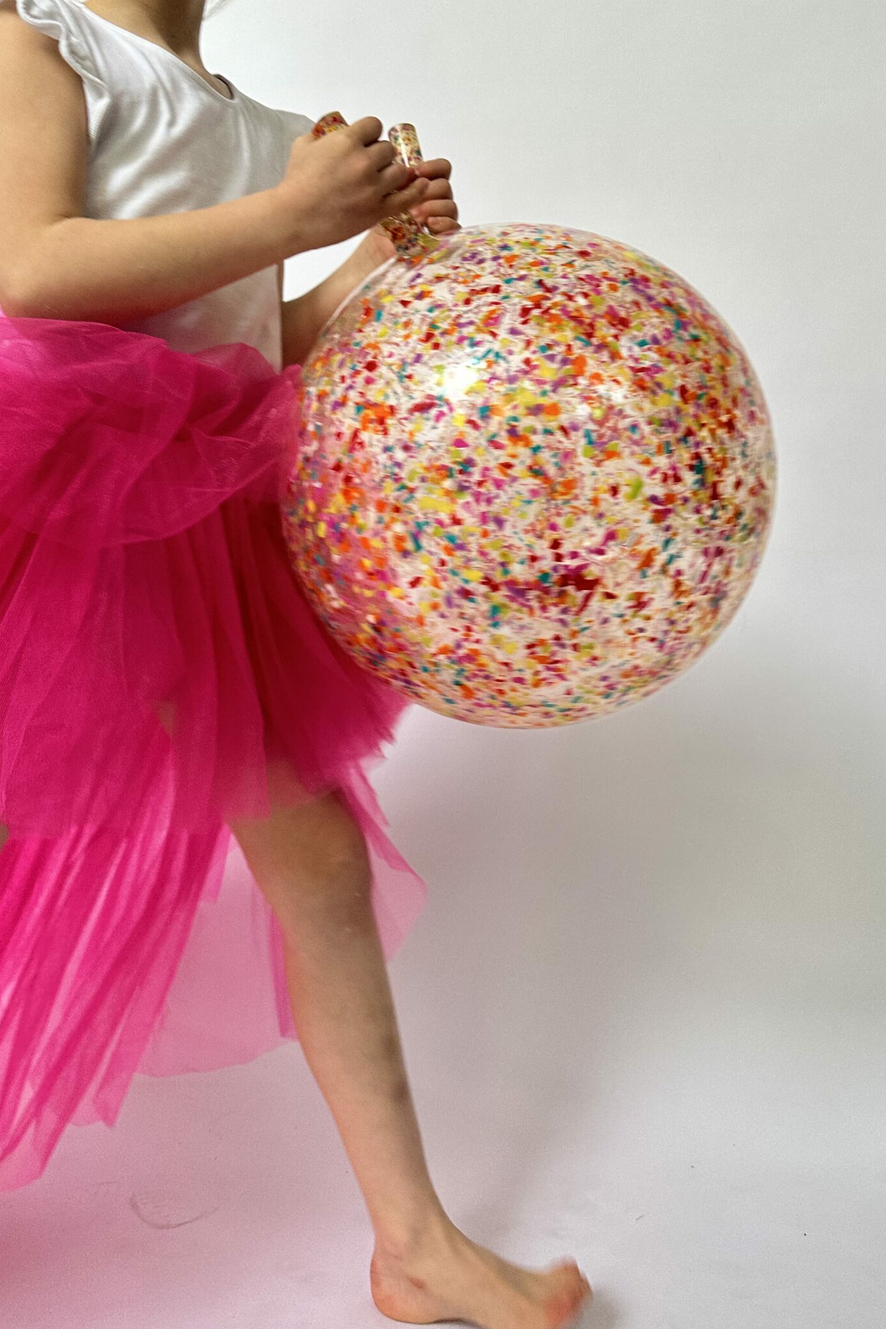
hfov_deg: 42.3
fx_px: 1144
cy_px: 532
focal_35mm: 31
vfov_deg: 59.8
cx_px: 493
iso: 80
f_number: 1.78
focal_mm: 6.86
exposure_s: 1/330
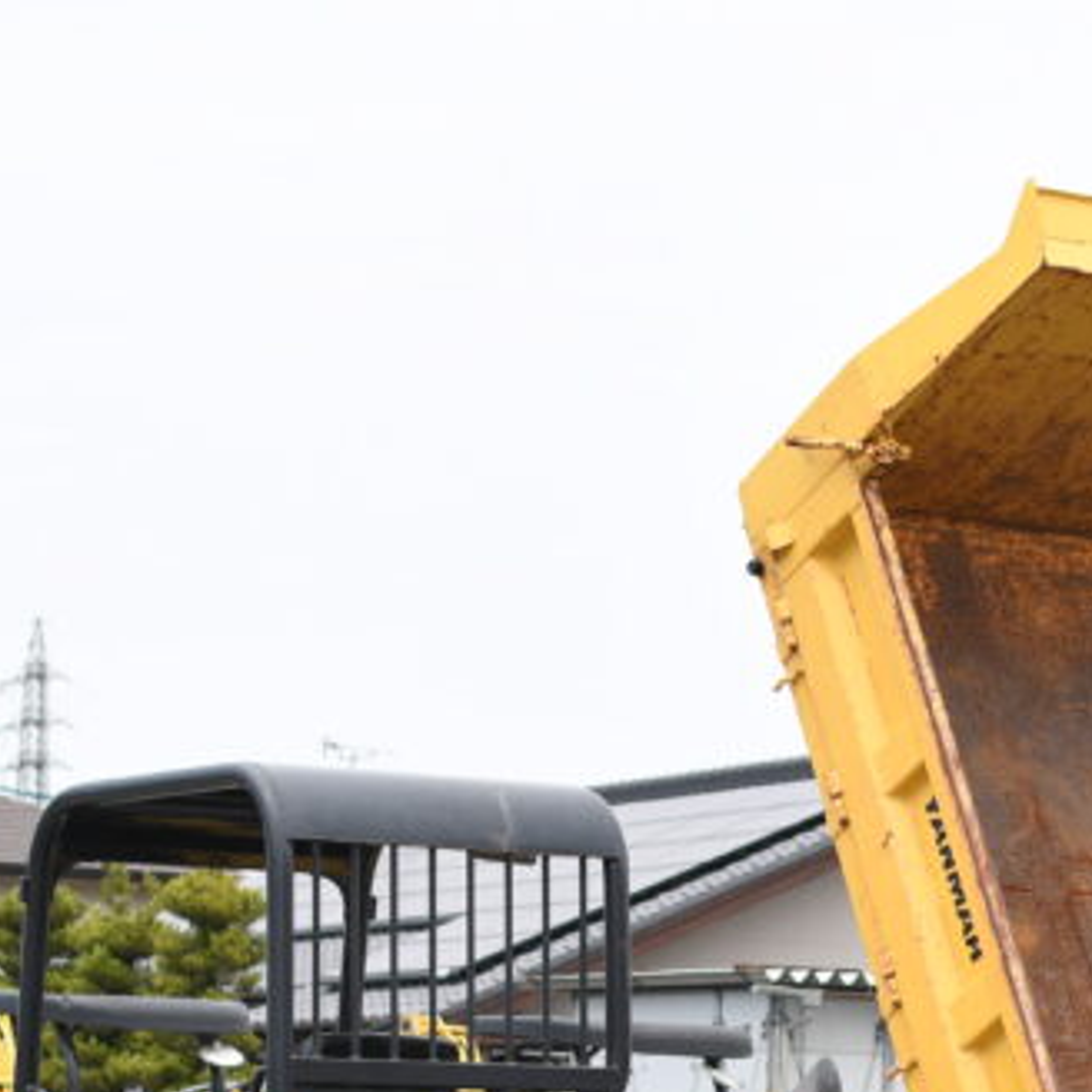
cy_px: 1054
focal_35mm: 139
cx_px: 1059
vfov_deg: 12.4
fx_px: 4973
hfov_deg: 12.4
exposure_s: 1/1250
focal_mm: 35
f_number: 2.8
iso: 100
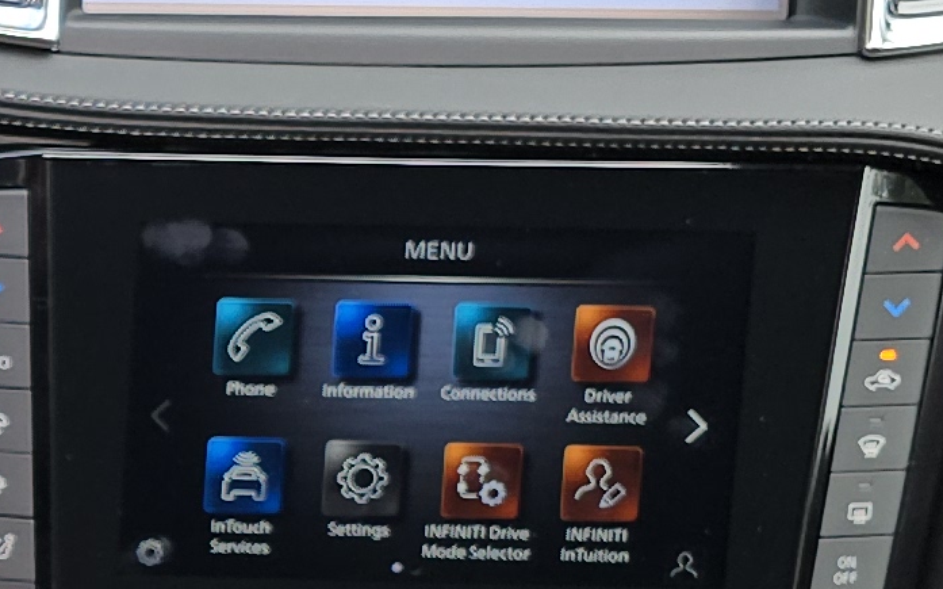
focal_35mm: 140
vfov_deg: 9.3
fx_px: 3597
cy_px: 616
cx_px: -1073
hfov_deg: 12.7
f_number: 1.7
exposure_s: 1/180
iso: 16
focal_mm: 6.3
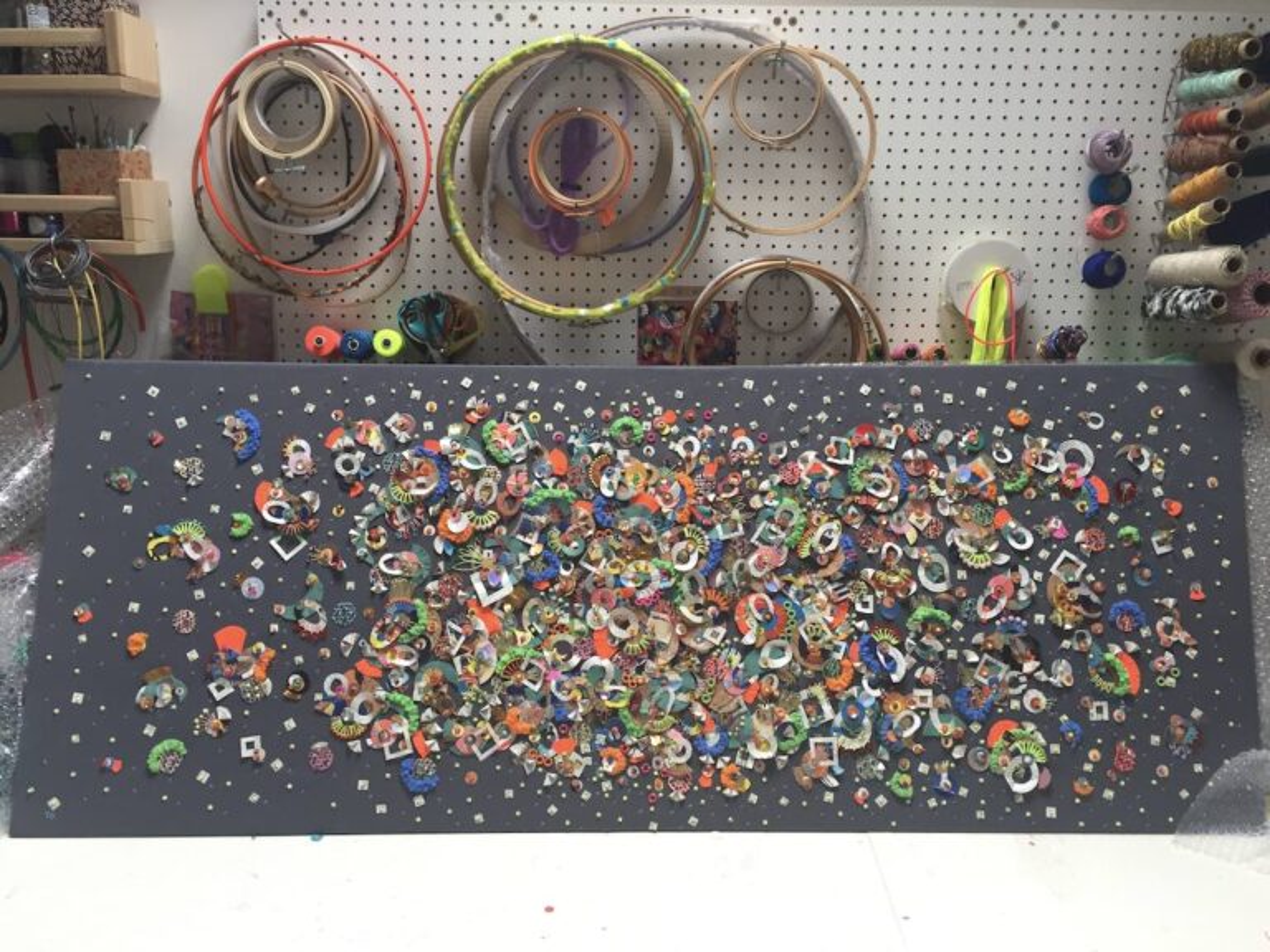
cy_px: 476
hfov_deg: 61.7
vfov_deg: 48.2
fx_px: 1064
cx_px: 635
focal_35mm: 29
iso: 80
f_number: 2.2
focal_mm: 4.15
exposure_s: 1/33
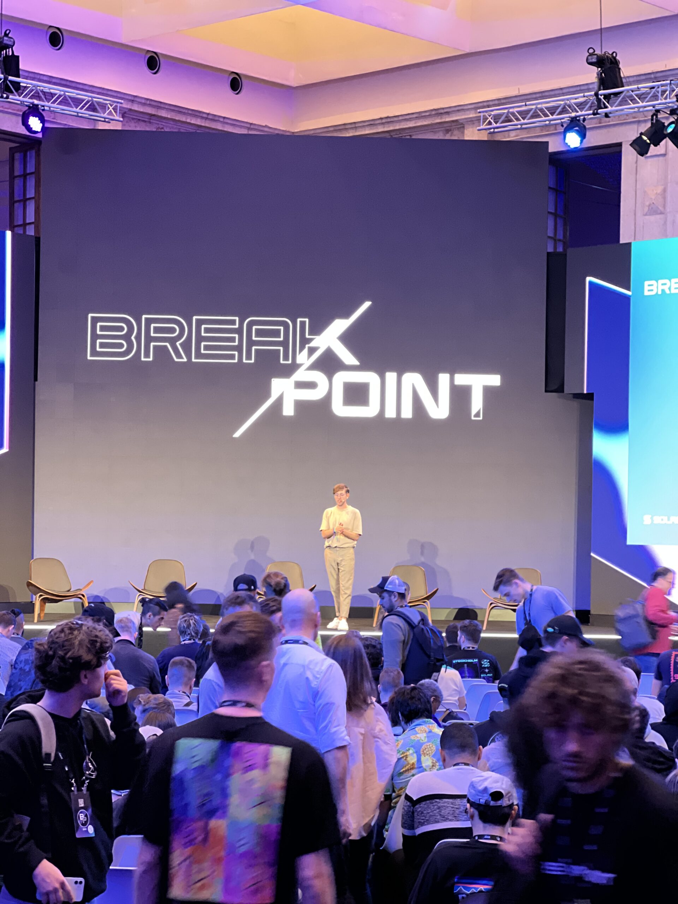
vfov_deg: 25.3
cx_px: 339
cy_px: 452
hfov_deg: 19.1
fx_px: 2011
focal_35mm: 77
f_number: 2.8
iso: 400
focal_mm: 9
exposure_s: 1/20
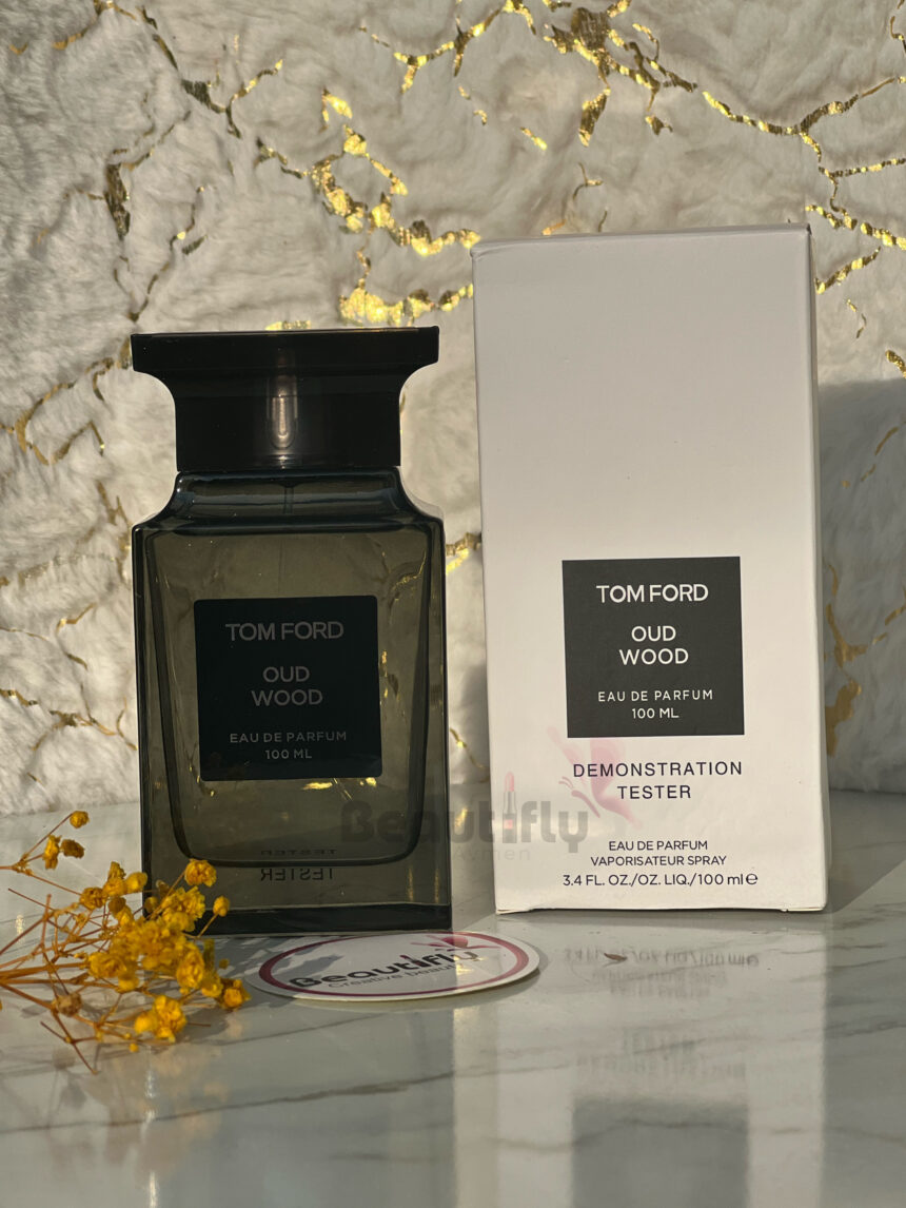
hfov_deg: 19.1
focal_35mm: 77
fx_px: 2686
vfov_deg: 25.3
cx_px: 453
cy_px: 604
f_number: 2.8
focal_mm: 9
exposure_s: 1/1815
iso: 32
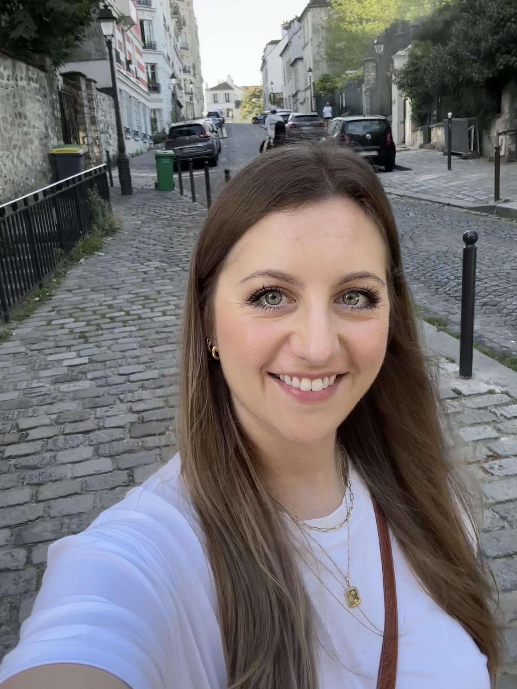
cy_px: 344
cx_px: 258
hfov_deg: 46.8
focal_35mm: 30
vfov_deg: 60.0
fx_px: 597
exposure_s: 1/152
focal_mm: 2.69
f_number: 1.9
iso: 40
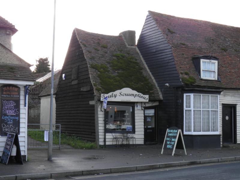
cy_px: 90
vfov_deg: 26.6
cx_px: 120
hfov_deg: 34.9
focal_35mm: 55
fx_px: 381
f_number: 5.2
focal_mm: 10
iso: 50
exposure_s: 1/60
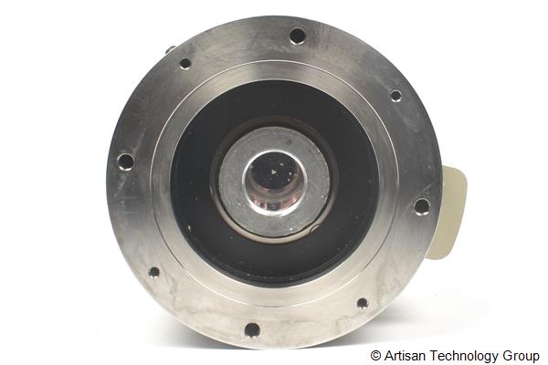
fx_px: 639
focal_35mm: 42
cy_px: 182
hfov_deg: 46.4
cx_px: 274
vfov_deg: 31.9
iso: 200
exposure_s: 1/200
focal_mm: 28
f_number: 16
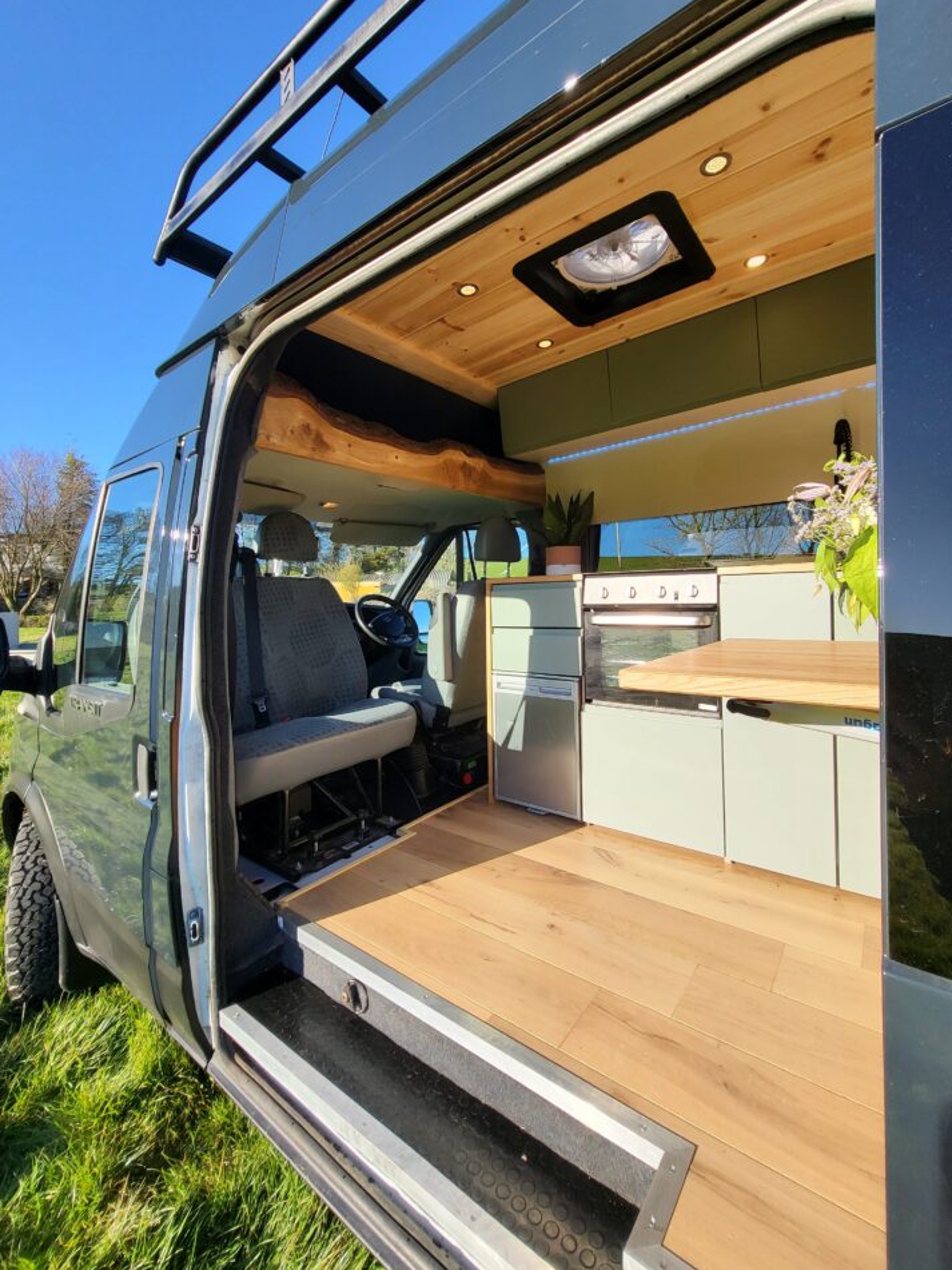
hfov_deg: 85.6
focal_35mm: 14
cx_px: 459
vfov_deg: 102.0
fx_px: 513
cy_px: 602
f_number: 2.2
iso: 32
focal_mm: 1.74
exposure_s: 1/230
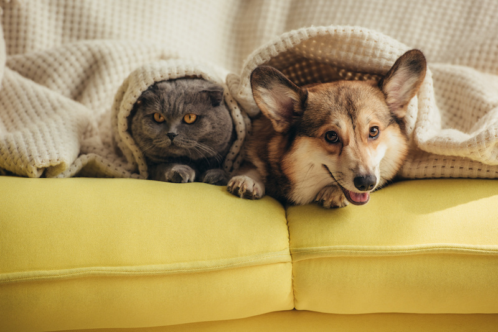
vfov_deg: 6.9
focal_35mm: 200
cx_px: 249
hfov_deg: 10.3
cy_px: 166
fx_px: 2768
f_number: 3.5
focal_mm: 200
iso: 320
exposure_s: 1/400
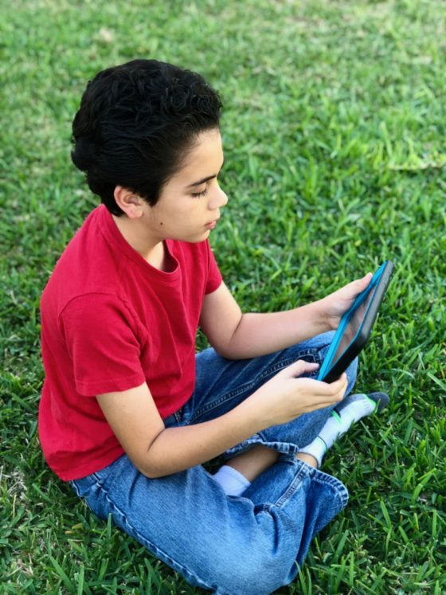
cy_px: 298
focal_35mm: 57
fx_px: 979
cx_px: 223
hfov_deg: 25.7
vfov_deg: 33.8
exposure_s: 1/40
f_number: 2.8
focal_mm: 6.6
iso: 25
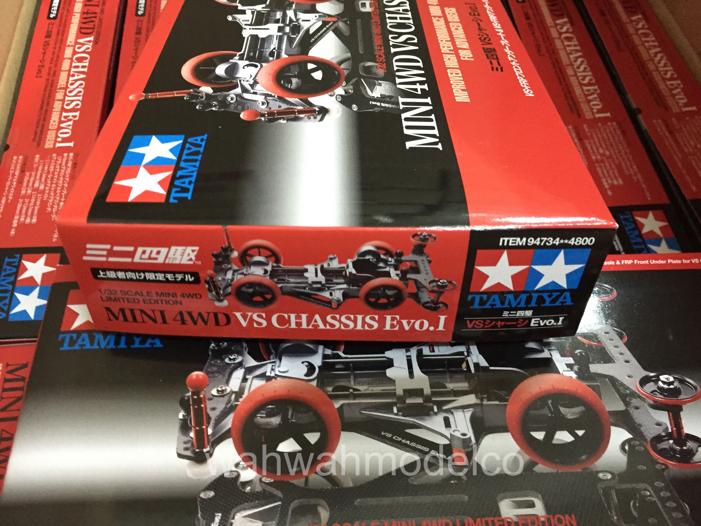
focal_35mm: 29
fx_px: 587
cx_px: 350
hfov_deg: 61.7
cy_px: 263
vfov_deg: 48.2
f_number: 2.2
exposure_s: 1/15
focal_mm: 4.15
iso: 500
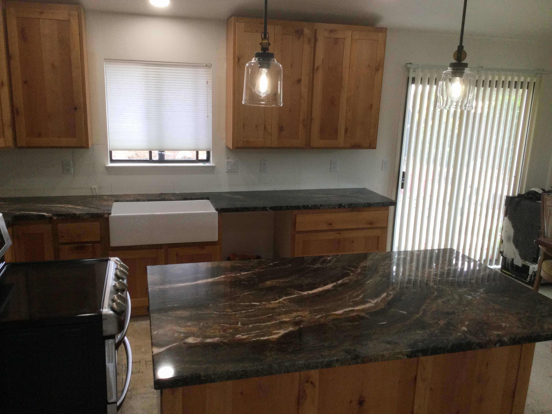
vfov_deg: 45.4
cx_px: 276
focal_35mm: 31
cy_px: 207
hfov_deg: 58.4
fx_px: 494
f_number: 2.4
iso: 32
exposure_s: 1/40
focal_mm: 3.3
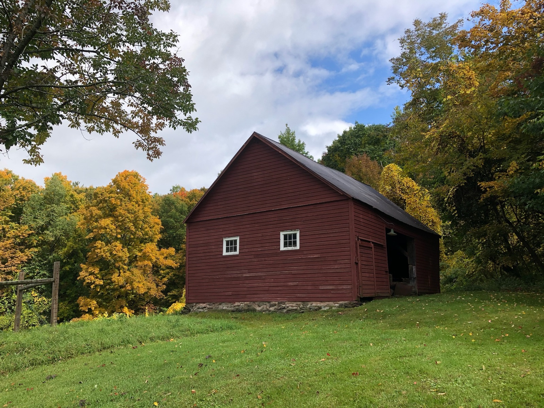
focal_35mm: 28
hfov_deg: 63.4
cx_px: 272
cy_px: 204
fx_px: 440
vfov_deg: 49.7
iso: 20
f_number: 1.8
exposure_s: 1/1453
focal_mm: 3.99
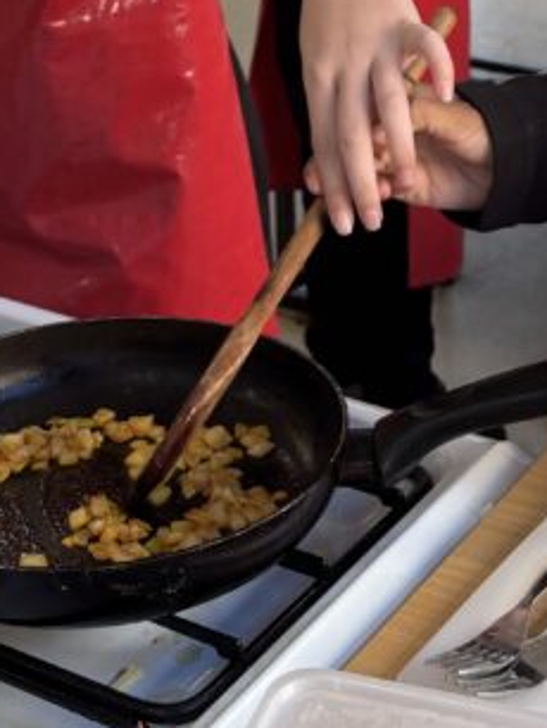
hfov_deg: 17.0
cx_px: 366
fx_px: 1830
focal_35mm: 87
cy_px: -281
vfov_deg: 20.1
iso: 64
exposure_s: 1/100
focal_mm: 5.96
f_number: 1.6
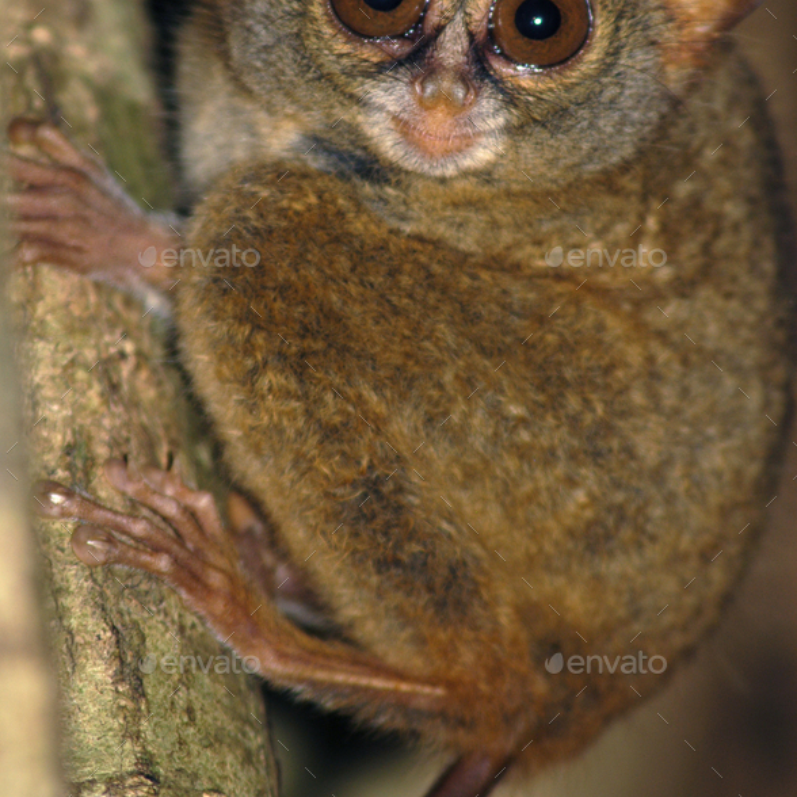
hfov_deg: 4.0
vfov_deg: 4.0
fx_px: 11514
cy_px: 249
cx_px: 398
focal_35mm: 442
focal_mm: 230
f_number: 5.6
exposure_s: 1/60
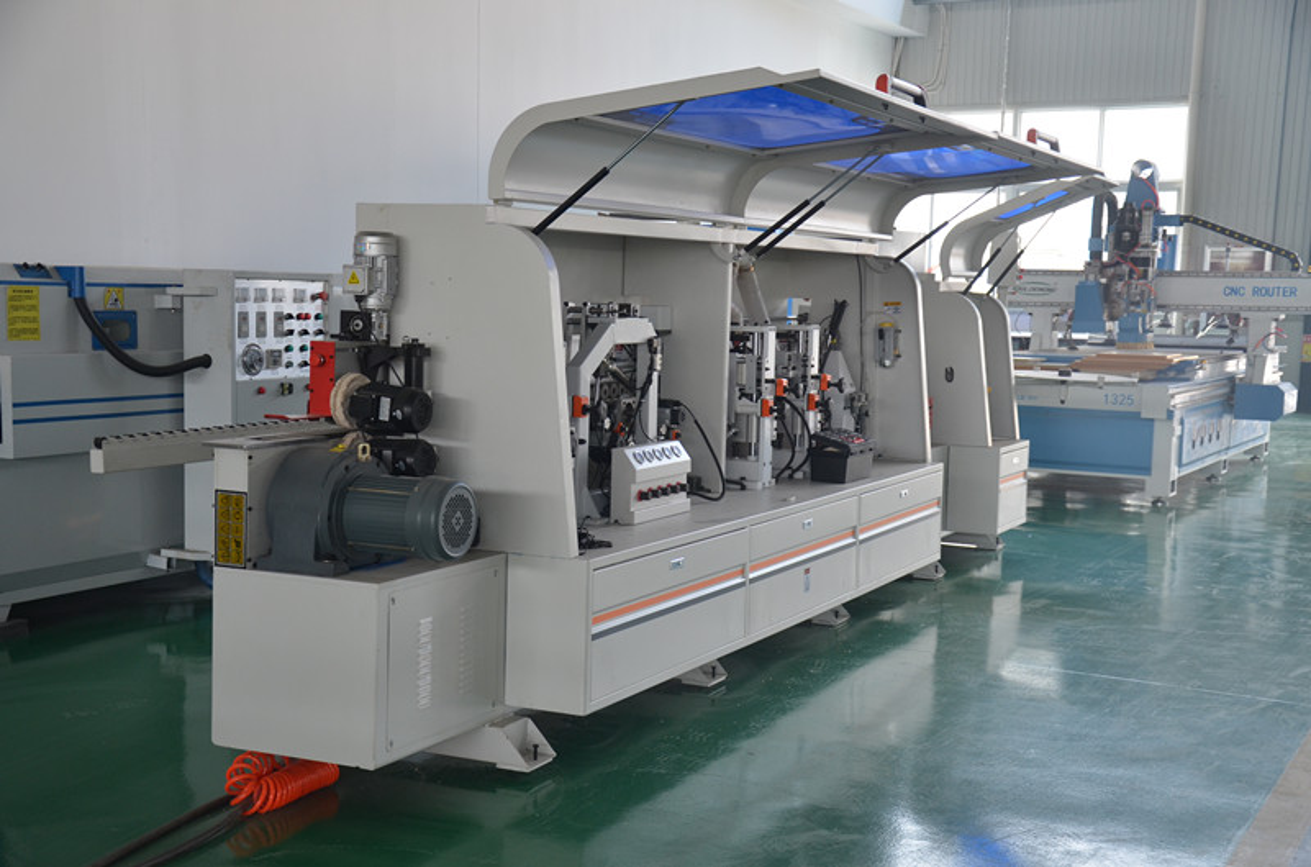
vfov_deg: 27.9
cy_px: 434
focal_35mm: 48
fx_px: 1744
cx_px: 656
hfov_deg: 41.2
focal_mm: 32
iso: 400
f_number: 4.2
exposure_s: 1/60
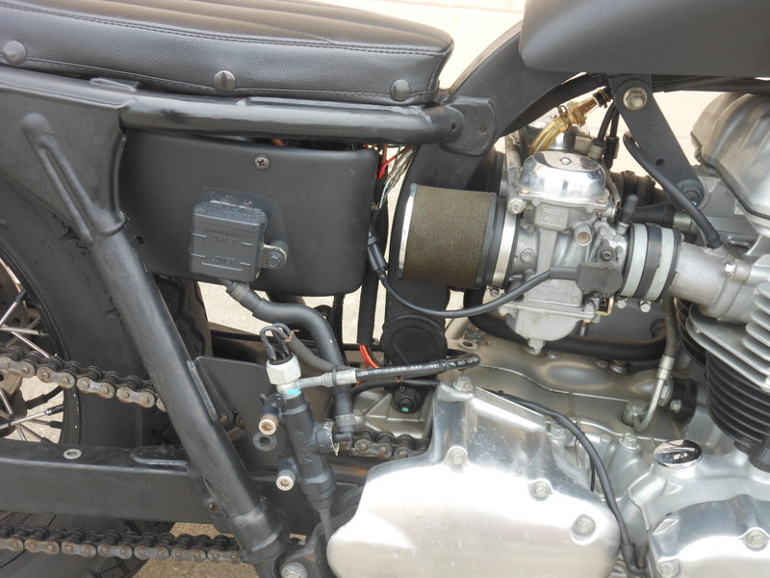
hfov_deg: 43.9
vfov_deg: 33.6
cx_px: 385
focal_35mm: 43
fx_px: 956
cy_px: 289
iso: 80
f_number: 3.8
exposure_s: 1/125
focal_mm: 7.7
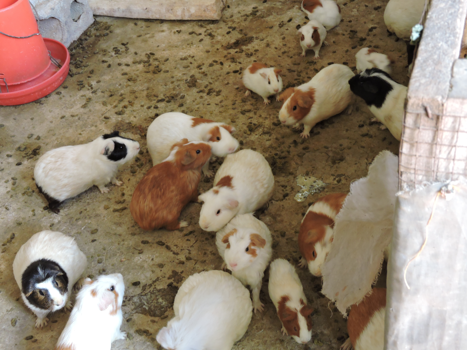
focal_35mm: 55
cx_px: 234
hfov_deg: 34.9
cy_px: 175
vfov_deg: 26.6
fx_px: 742
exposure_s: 1/20
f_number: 4
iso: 400
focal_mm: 9.9
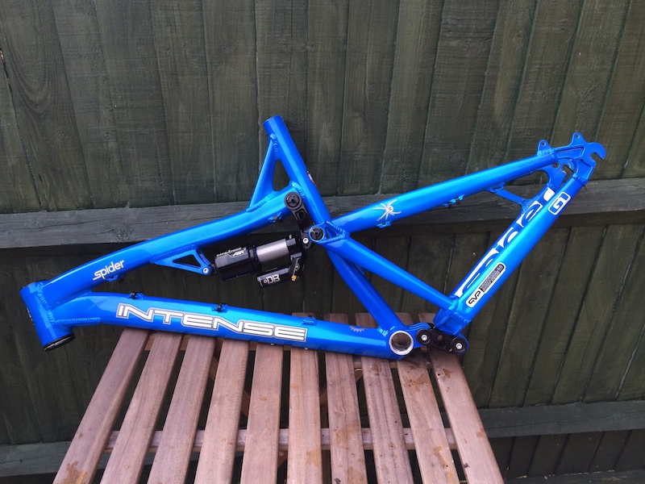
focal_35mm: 30
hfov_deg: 60.0
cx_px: 322
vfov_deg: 46.8
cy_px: 242
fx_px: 559
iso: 50
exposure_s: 1/30
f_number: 2.2
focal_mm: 4.12
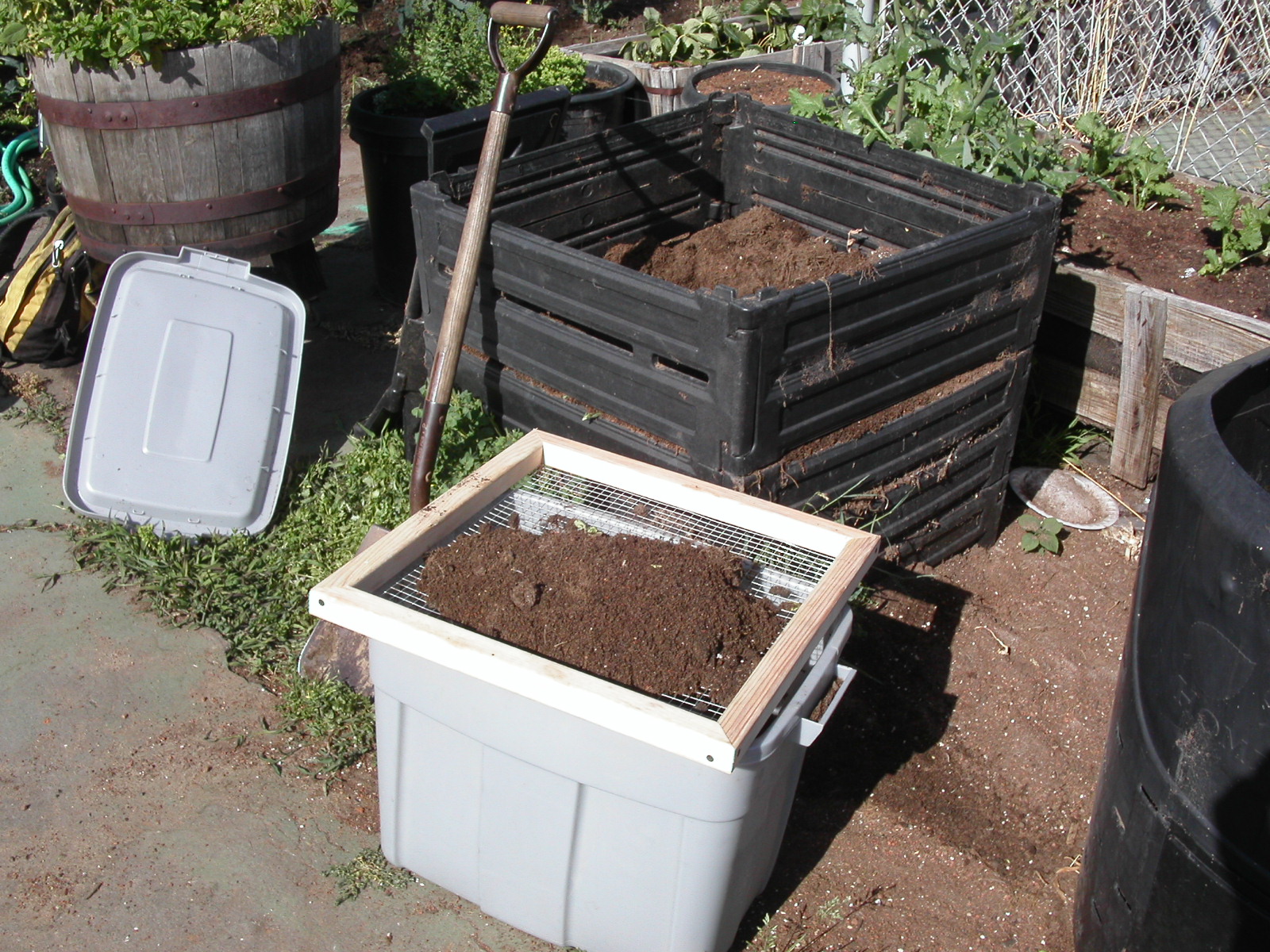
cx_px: 635
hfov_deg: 49.0
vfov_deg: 37.7
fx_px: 1394
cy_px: 476
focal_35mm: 38
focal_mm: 7.8
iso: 100
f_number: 6.7
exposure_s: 1/350
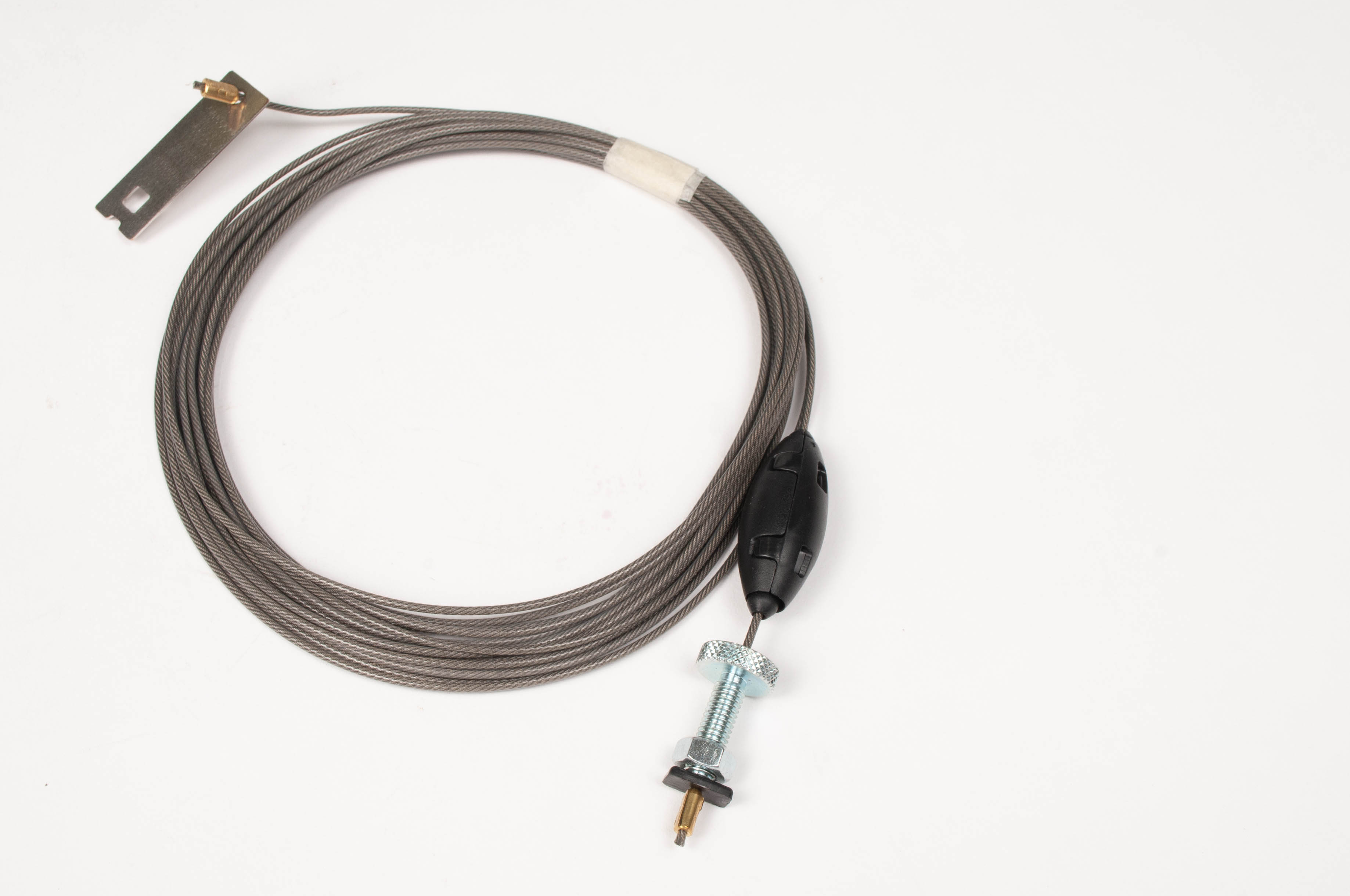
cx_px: 611
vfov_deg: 27.5
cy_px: 433
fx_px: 1835
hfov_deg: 40.3
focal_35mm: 49
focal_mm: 28
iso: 200
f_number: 13
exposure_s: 1/50
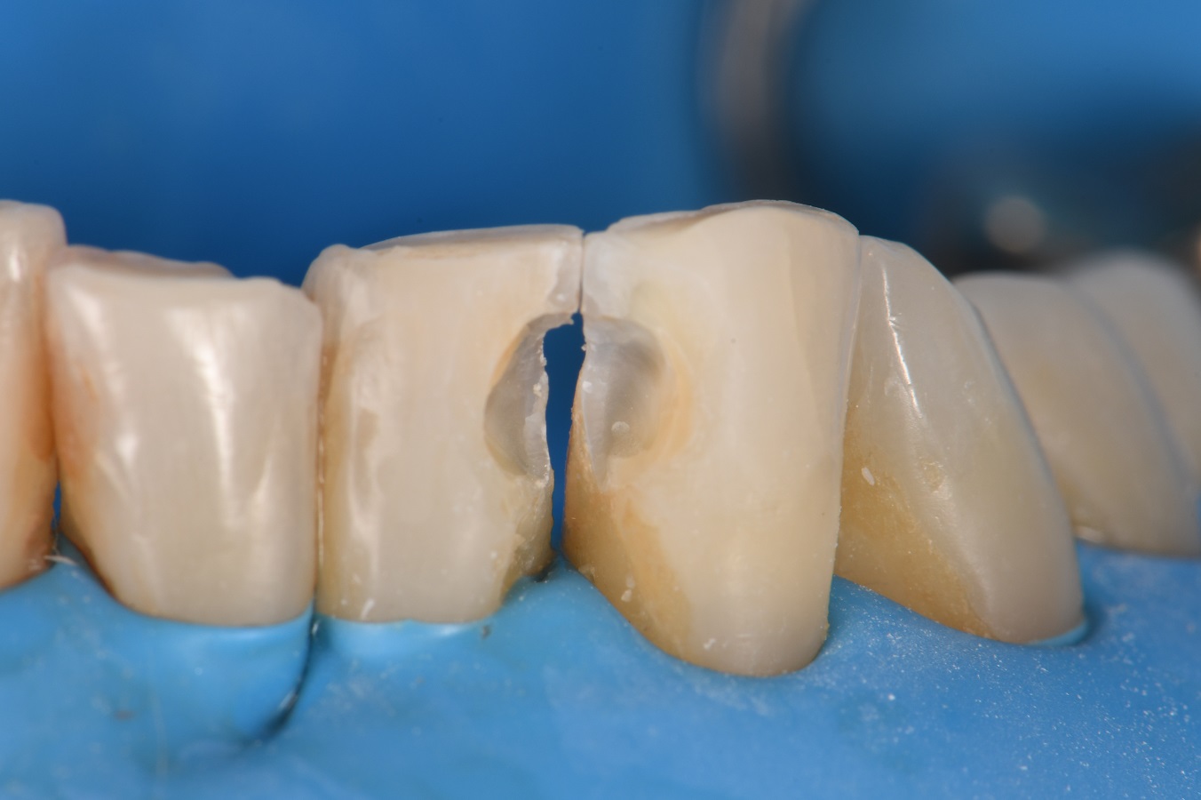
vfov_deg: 8.7
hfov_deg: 13.1
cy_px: 400
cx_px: 600
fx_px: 5235
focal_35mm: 157
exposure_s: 1/200
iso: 200
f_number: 32
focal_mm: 105
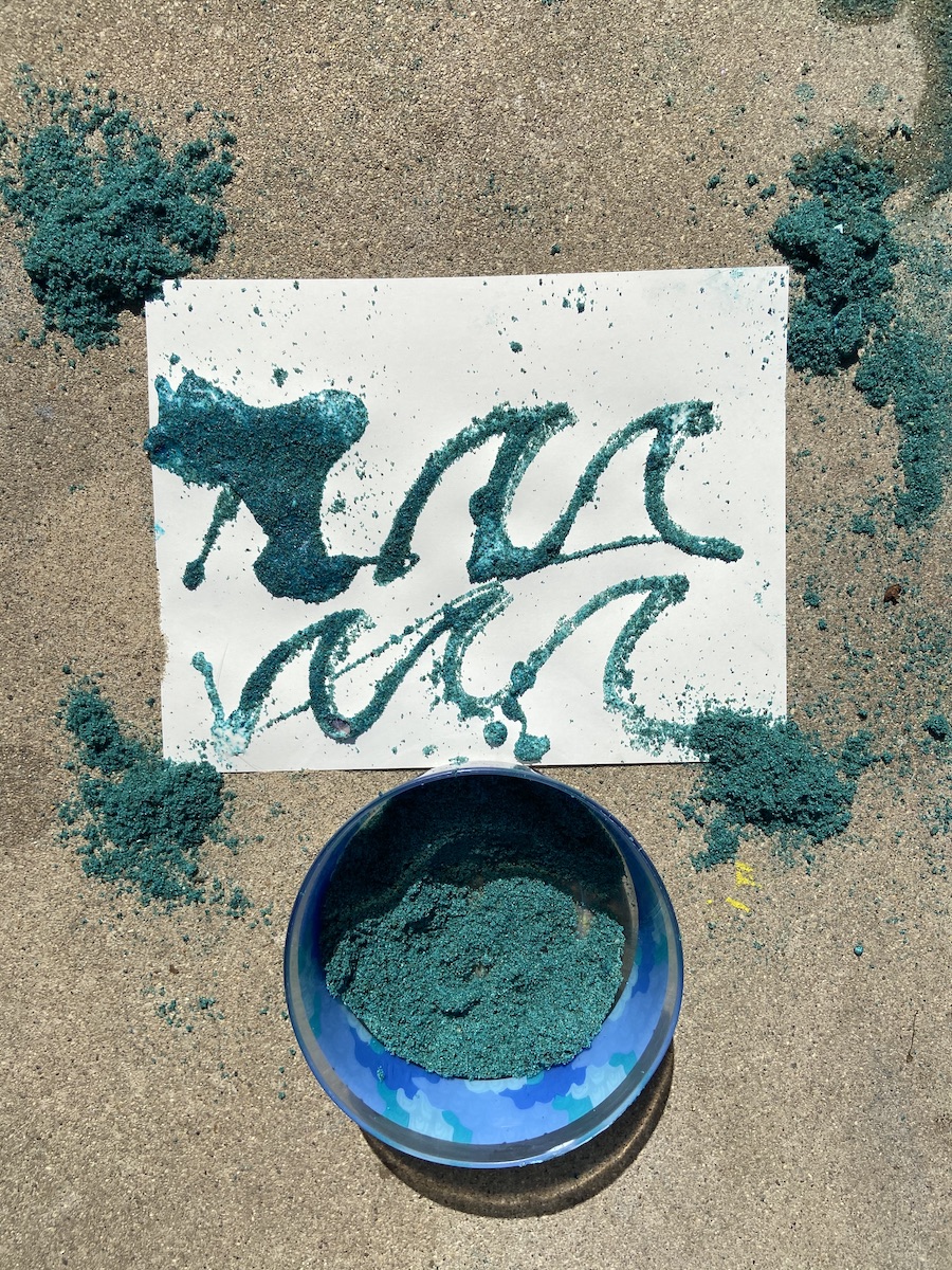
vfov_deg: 67.3
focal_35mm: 26
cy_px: 635
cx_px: 476
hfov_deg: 53.1
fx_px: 953
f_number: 1.8
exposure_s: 1/7692
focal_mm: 4.25
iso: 32
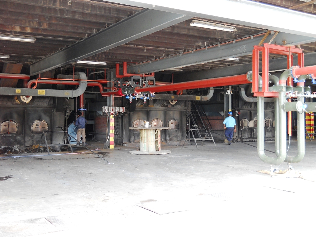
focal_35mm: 41
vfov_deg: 35.1
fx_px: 374
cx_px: 158
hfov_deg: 45.8
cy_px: 118
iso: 125
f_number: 3.1
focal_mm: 6.72
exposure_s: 1/30
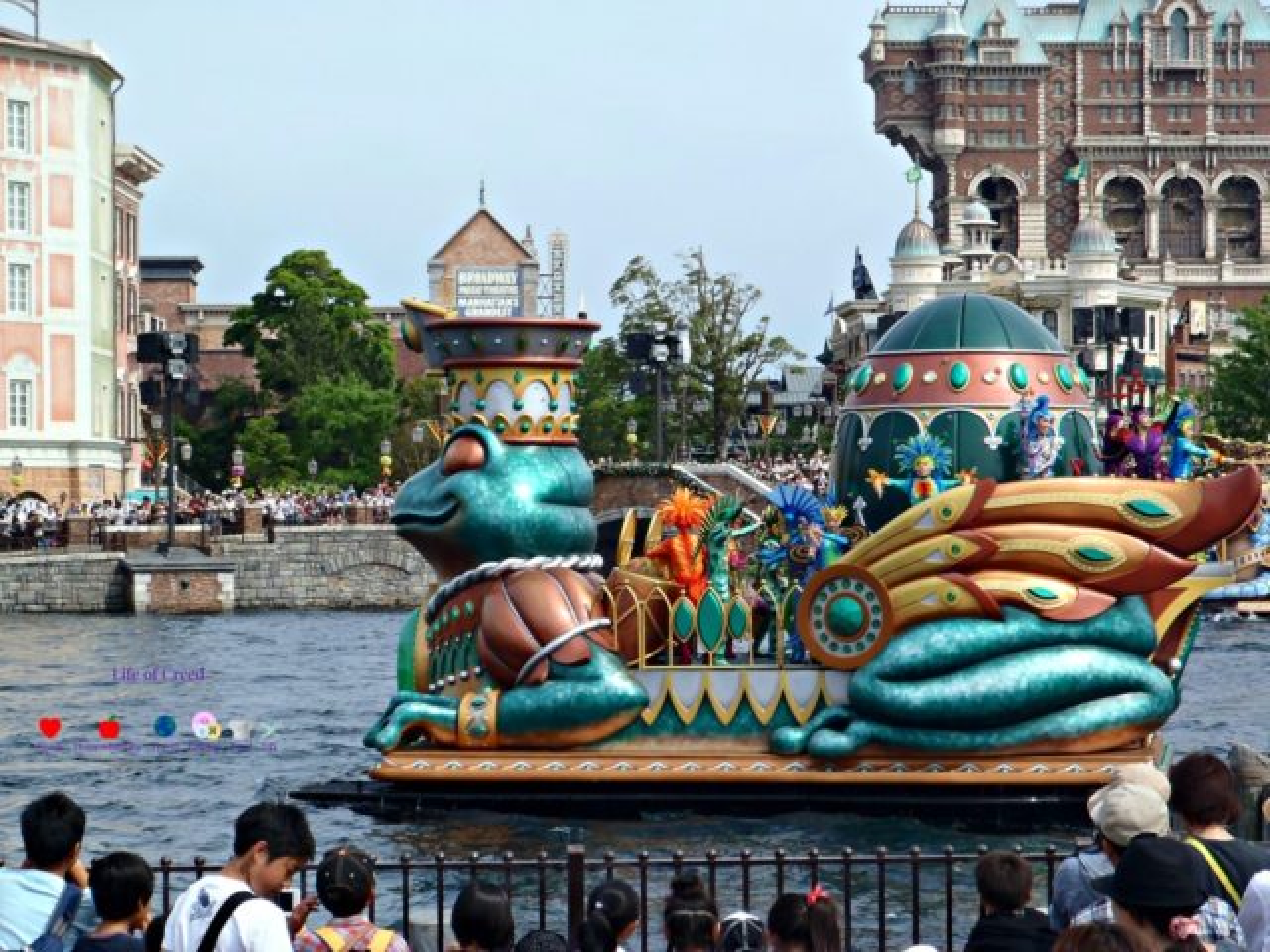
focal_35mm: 102
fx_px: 3742
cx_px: 635
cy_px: 476
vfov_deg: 14.5
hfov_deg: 19.3
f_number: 6.3
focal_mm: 18.2
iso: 80
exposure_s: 1/200
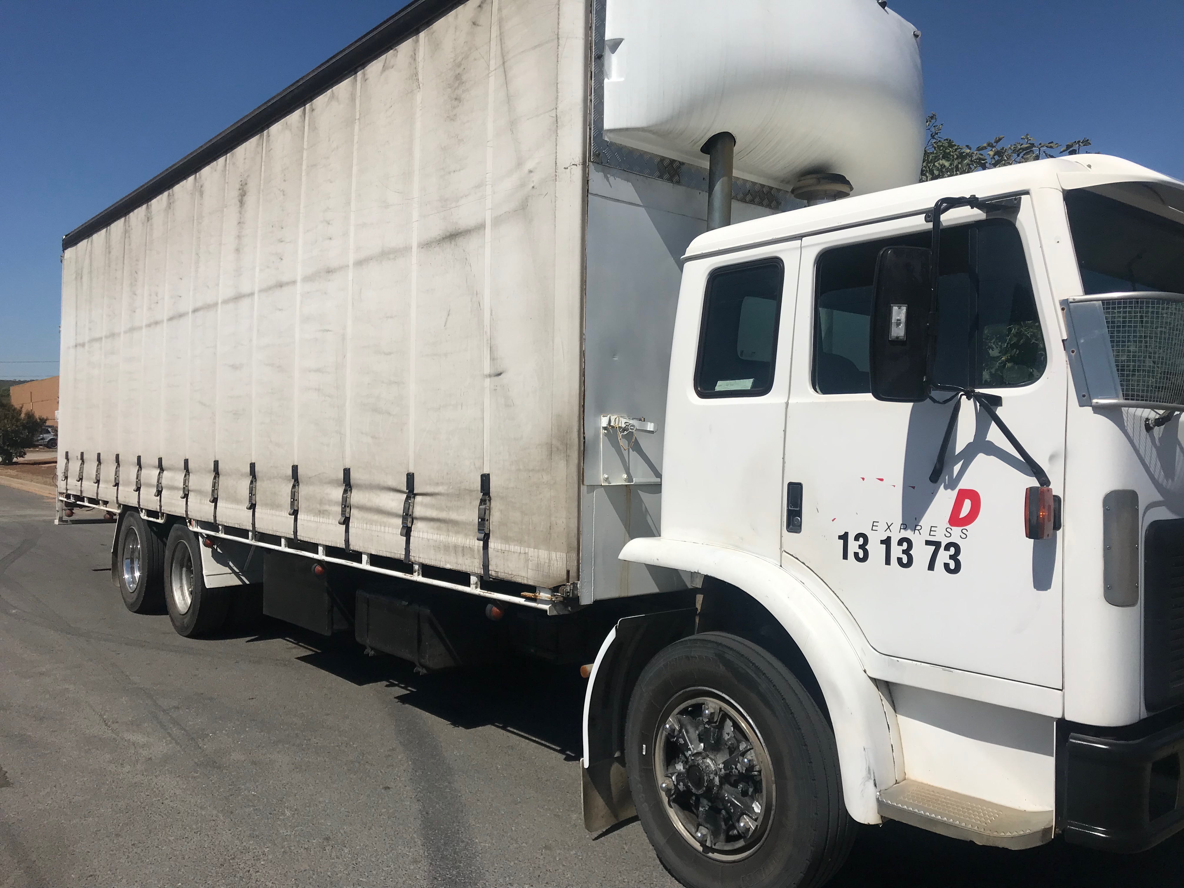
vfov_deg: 49.7
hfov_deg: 63.4
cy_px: 444
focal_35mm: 28
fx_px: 958
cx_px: 592
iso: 20
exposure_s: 1/7407
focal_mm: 3.99
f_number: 1.8
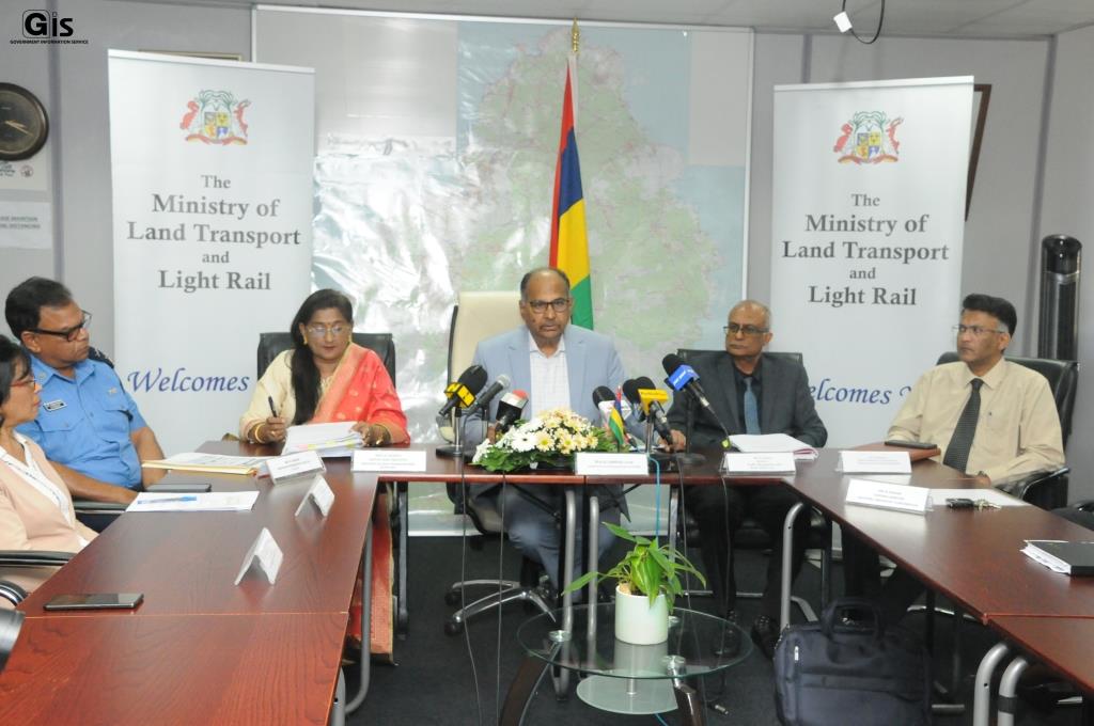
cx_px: 547
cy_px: 363
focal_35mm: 42
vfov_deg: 31.8
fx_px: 1275
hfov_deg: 46.5
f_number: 5
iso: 3200
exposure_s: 1/160
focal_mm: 28
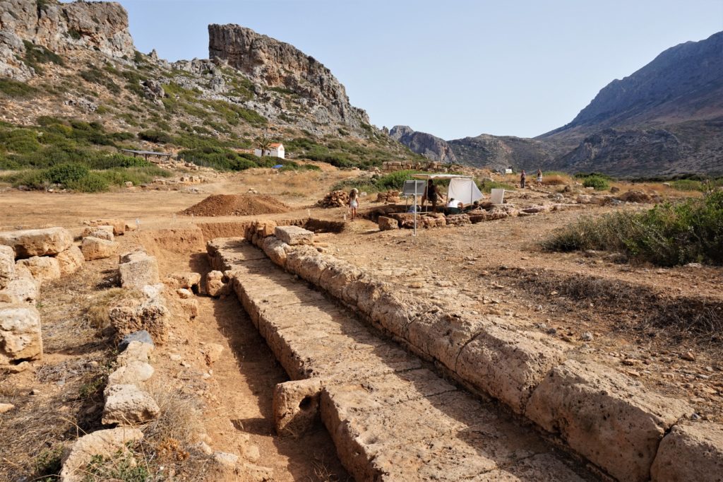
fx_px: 482
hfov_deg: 73.8
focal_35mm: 24
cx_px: 362
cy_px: 241
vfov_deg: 53.1
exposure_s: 1/80
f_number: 13
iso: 100
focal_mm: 16
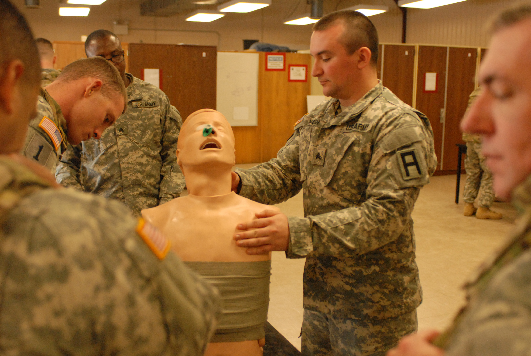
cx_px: 266
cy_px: 178
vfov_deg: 32.0
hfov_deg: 46.3
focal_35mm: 42
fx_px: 620
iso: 1250
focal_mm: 28
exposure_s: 1/125
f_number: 5.6
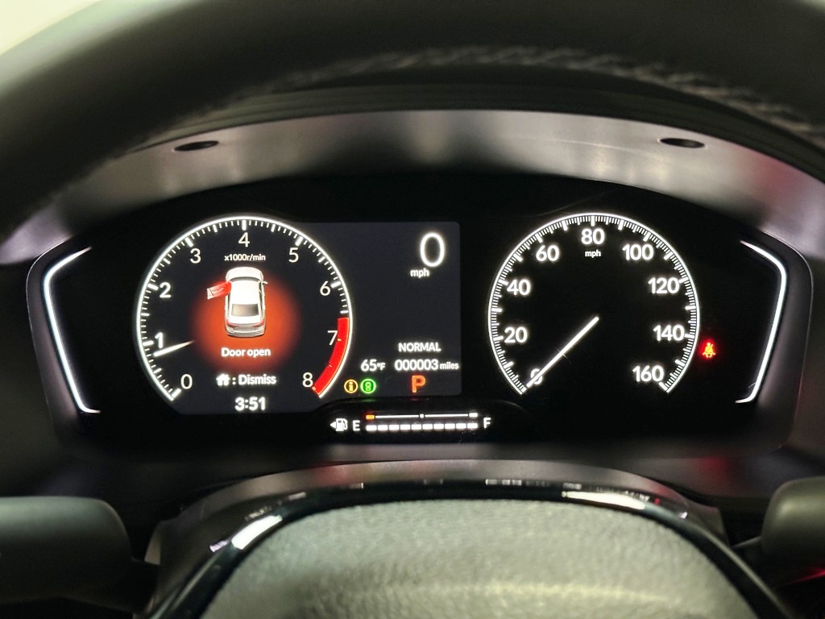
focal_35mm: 48
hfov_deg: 39.7
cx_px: 412
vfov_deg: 30.3
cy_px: 310
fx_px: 1144
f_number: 1.78
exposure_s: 1/30
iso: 640
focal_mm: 6.86
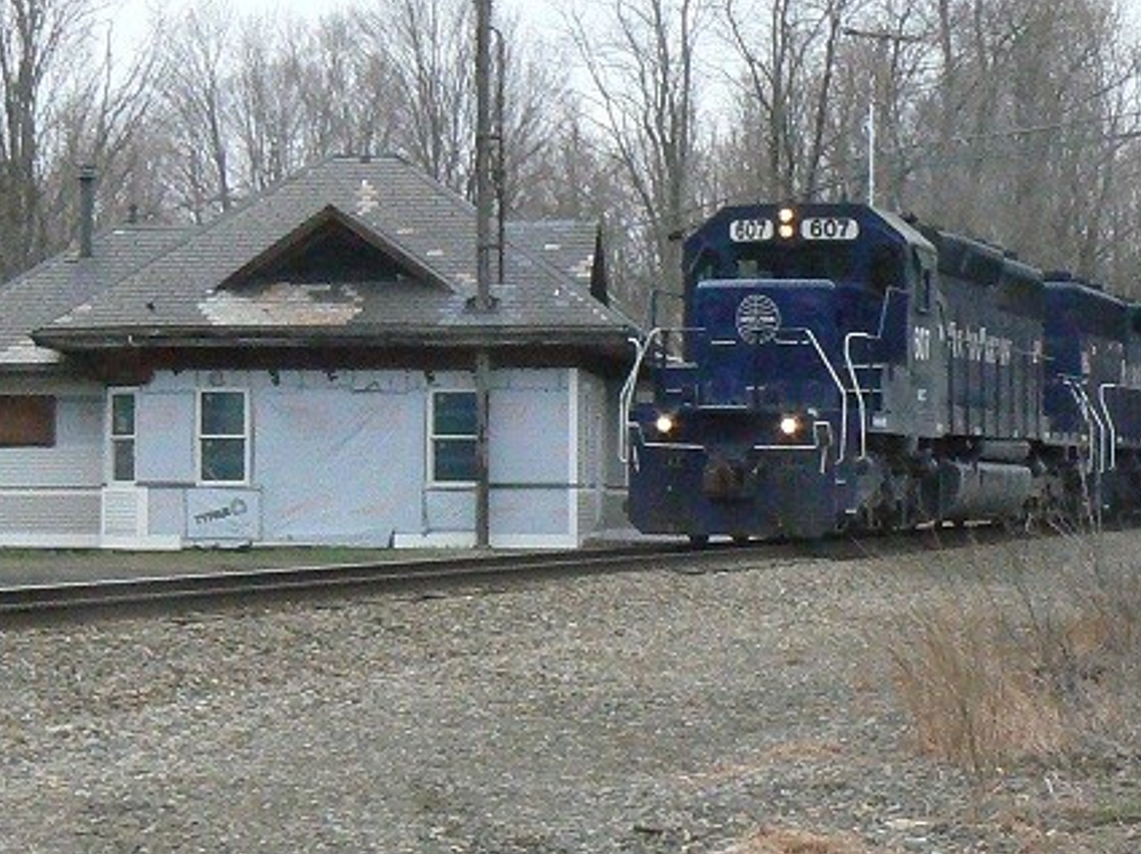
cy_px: 418
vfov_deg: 14.8
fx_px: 3293
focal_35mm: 100
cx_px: 596
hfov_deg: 19.7
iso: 400
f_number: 8
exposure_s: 1/500
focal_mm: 6.9
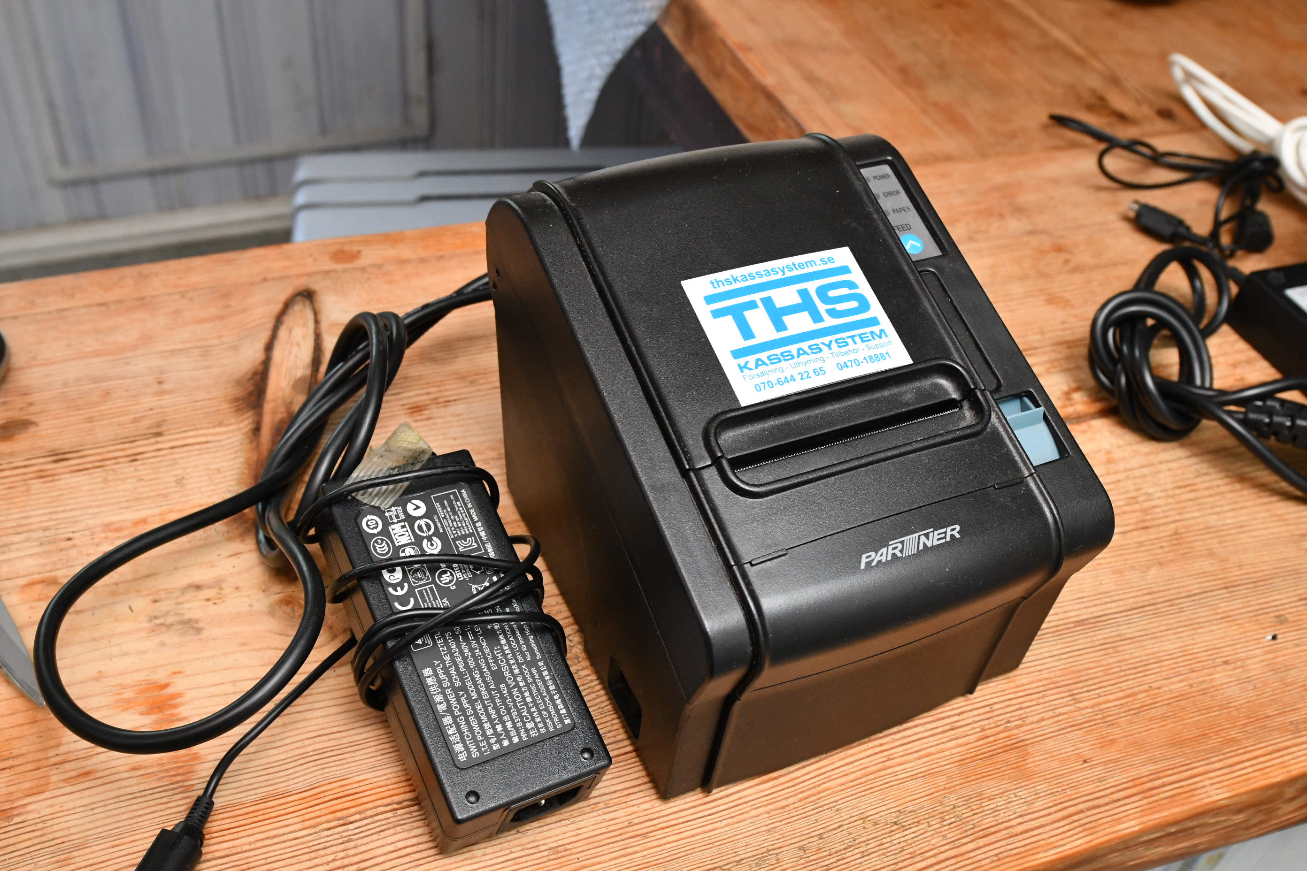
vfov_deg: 36.9
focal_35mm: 36
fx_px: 1307
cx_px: 654
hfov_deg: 53.1
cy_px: 436
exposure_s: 1/60
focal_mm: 24
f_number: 6.3
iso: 2500
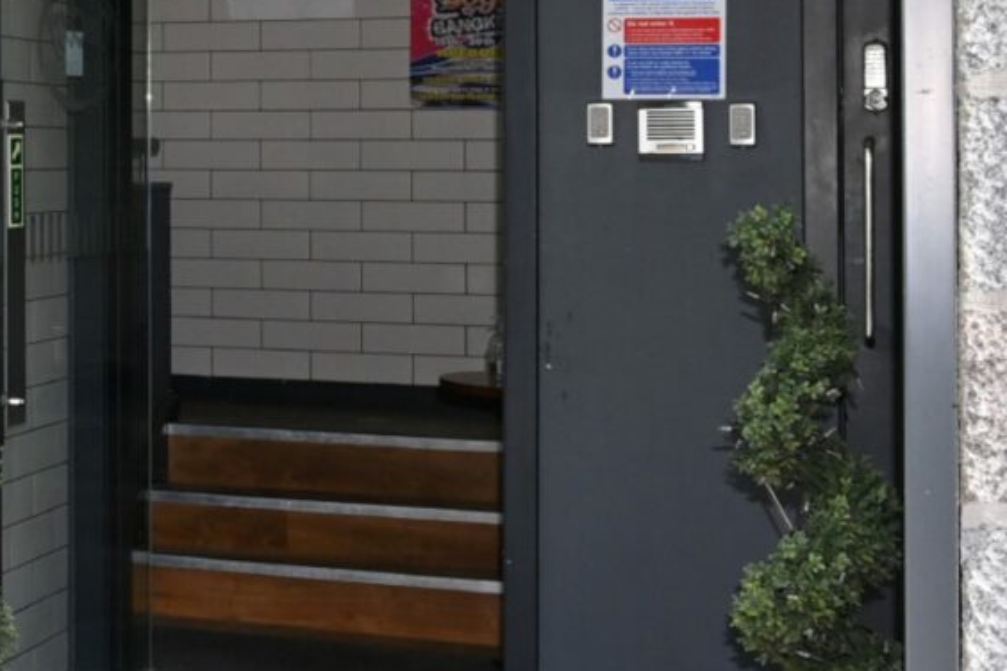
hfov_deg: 18.9
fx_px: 2741
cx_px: -393
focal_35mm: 98
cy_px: 102
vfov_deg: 13.9
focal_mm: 32
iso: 2500
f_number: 6.3
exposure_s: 1/2500
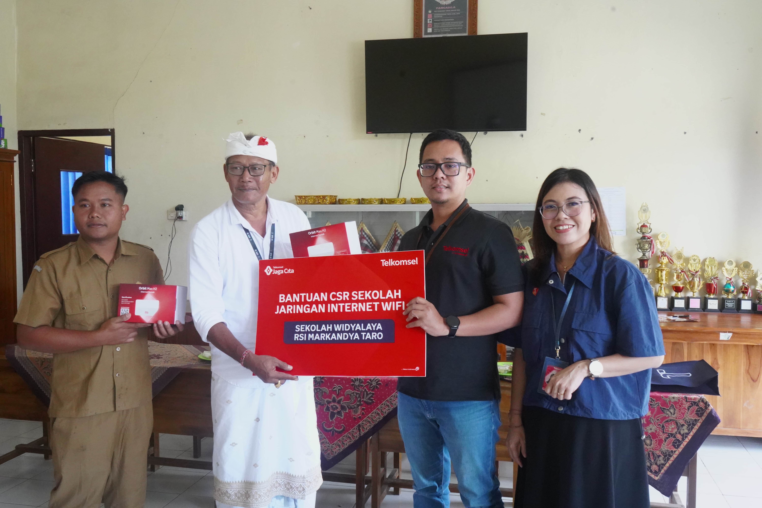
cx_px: 381
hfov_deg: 57.2
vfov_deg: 40.0
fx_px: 698
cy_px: 254
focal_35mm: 33
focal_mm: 33
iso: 12800
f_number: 13
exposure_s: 1/125
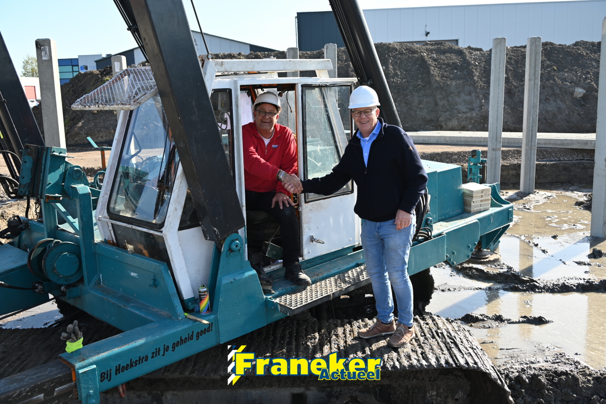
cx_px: 303
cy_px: 202
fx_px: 606
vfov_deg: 36.8
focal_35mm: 36
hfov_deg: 53.2
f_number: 5.6
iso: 140
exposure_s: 1/250
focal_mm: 36
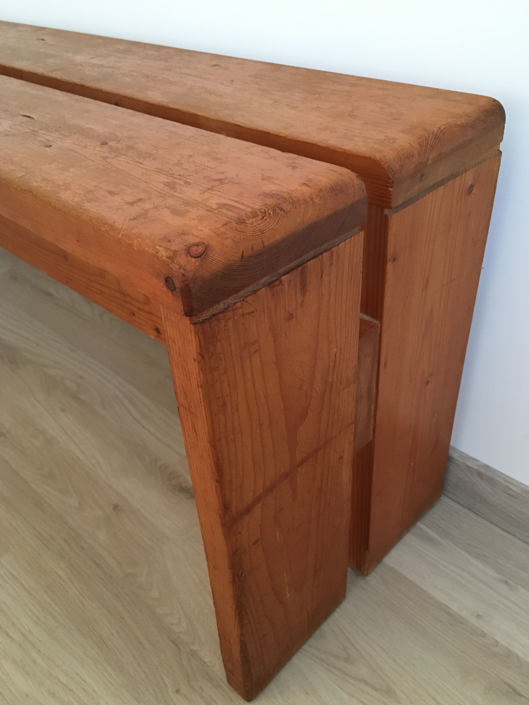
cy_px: 364
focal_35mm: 30
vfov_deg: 60.0
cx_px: 259
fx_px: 611
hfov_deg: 46.8
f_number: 2.2
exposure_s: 1/25
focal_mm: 4.15
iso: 200
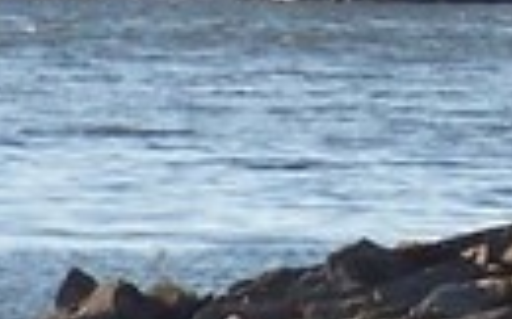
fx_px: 14248
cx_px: 1284
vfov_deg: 1.3
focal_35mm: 1022
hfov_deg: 2.0
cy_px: -301
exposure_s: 1/500
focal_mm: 23.1
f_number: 4.5
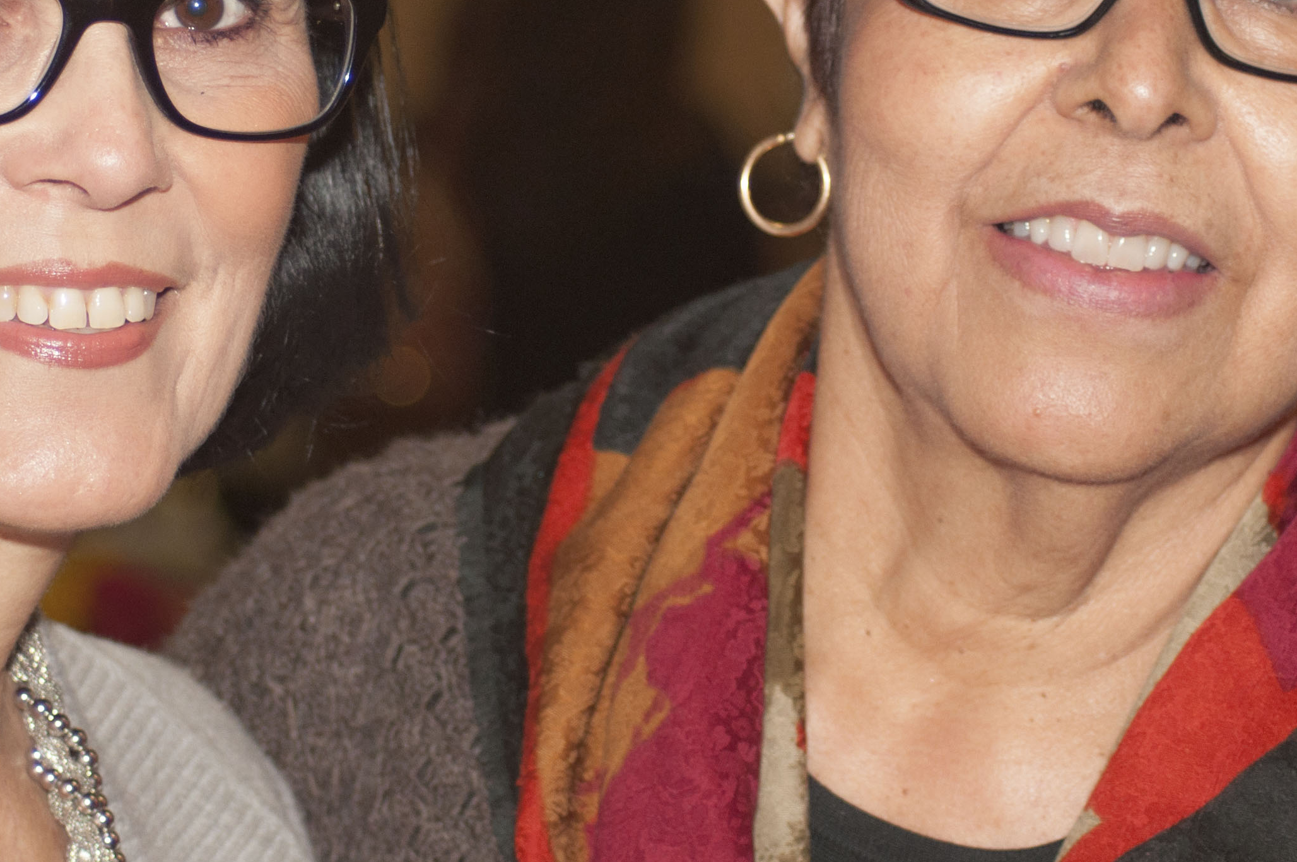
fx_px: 8781
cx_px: 642
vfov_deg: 5.6
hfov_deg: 8.4
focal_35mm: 244
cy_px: 275
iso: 250
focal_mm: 78
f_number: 4.5
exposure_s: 1/200
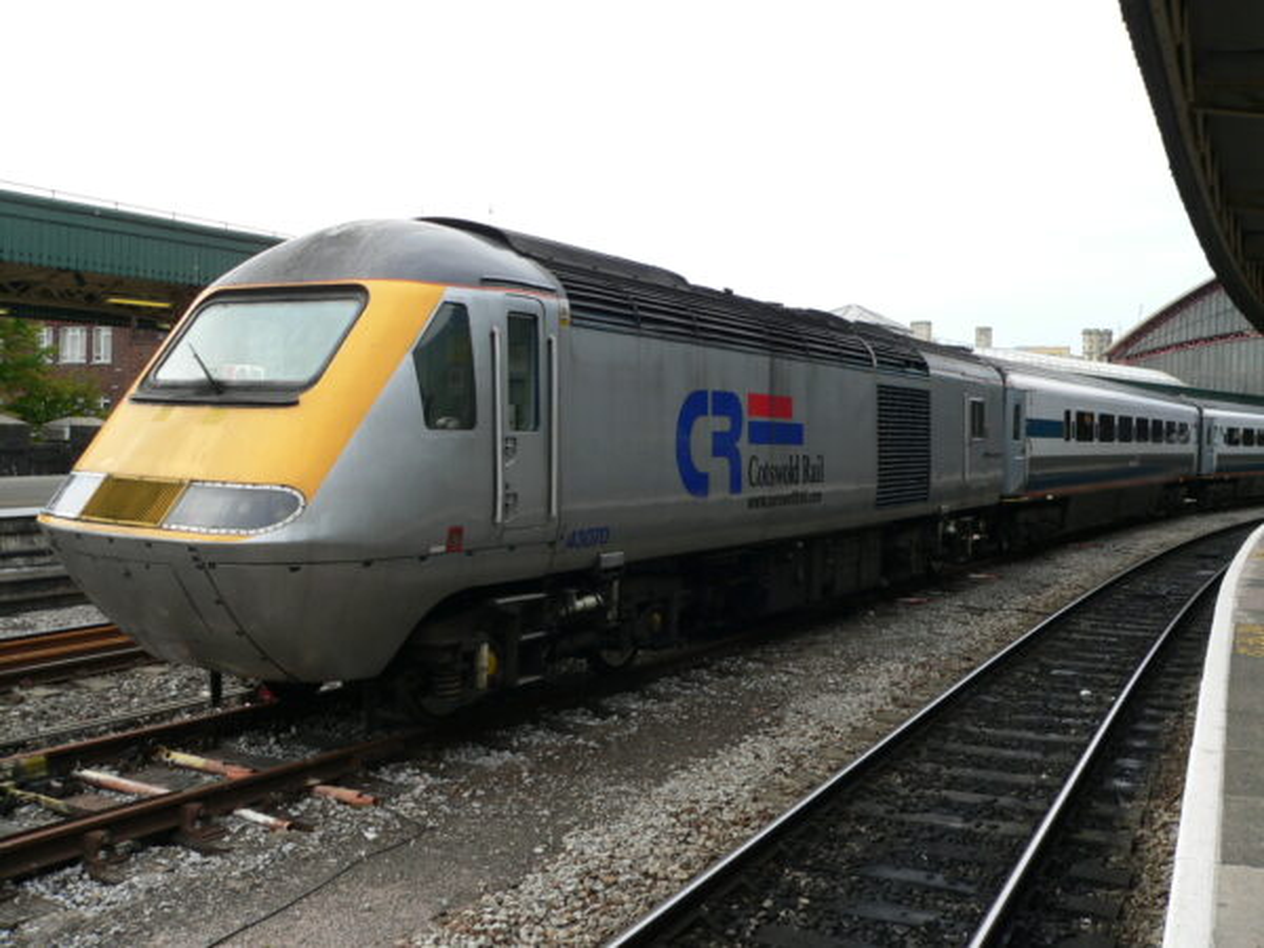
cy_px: 474
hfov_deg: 51.4
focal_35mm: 36
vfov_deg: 39.7
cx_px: 632
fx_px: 1315
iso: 80
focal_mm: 6
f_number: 4
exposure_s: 1/250
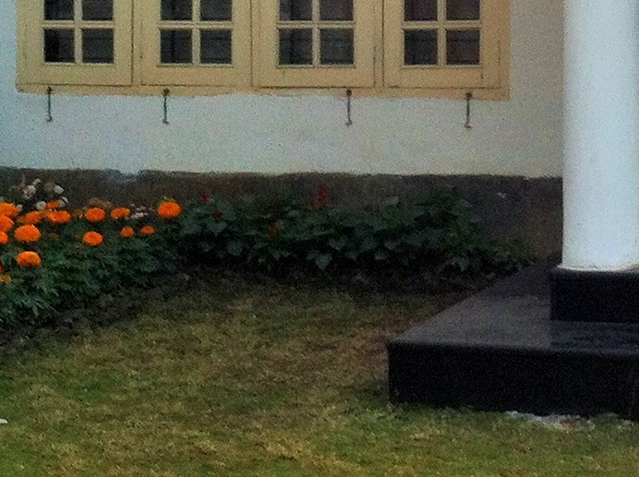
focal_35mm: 131
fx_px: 2414
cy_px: -178
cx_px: 583
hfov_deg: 14.9
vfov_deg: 11.0
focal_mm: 3.85
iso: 100
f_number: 2.8
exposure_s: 1/120
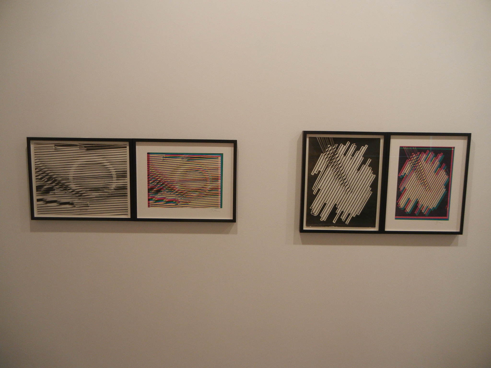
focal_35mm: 30
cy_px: 184
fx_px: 426
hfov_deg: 60.0
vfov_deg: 46.8
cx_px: 246
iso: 226
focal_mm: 5.4
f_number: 3.5
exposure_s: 1/30
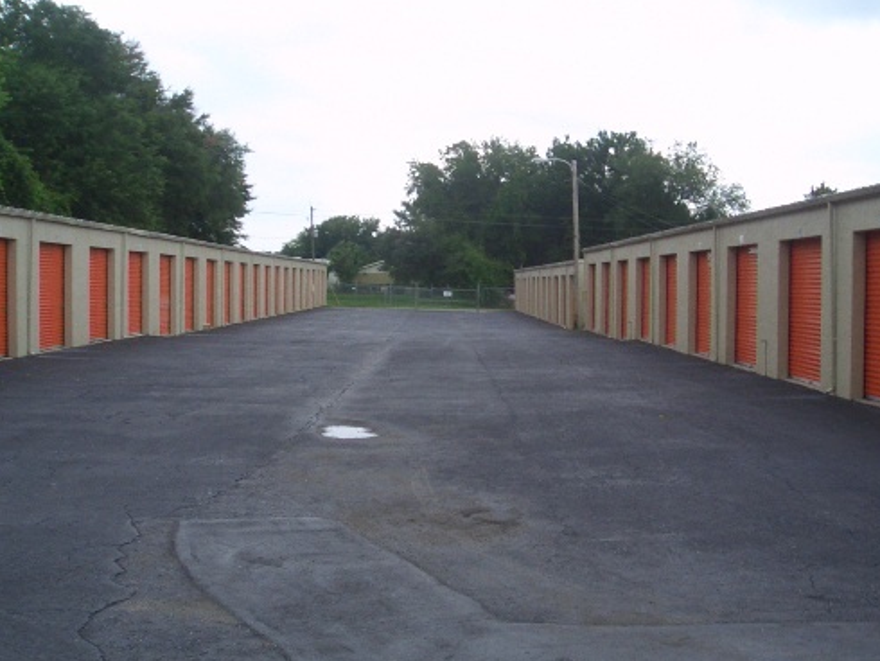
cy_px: 323
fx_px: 1195
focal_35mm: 47
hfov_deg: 40.4
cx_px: 487
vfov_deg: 30.9
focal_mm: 4.8
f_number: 4
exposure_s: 1/160
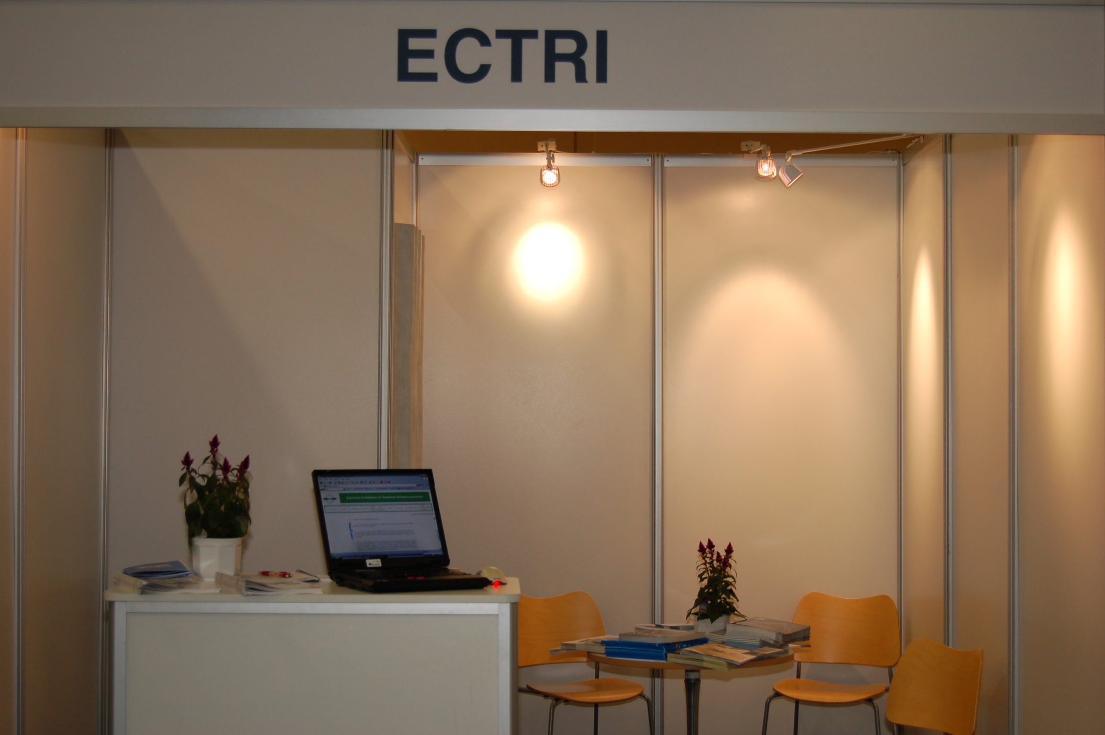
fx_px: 1748
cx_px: 552
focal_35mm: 57
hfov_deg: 35.1
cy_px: 368
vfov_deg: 23.7
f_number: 5
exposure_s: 1/60
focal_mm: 38
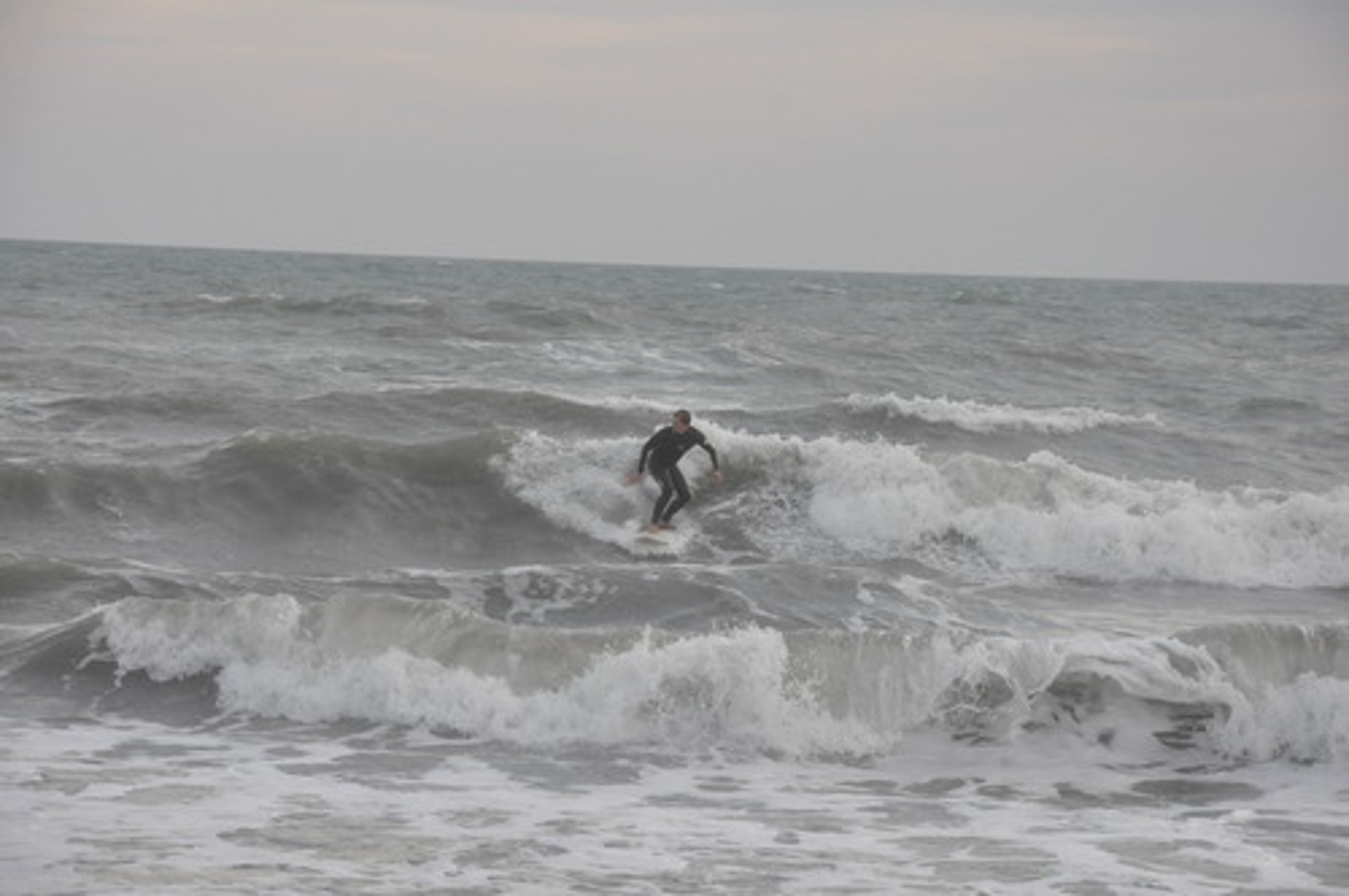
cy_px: 448
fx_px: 5894
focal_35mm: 158
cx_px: 674
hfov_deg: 13.1
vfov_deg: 8.7
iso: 1600
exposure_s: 1/1250
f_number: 9
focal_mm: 105
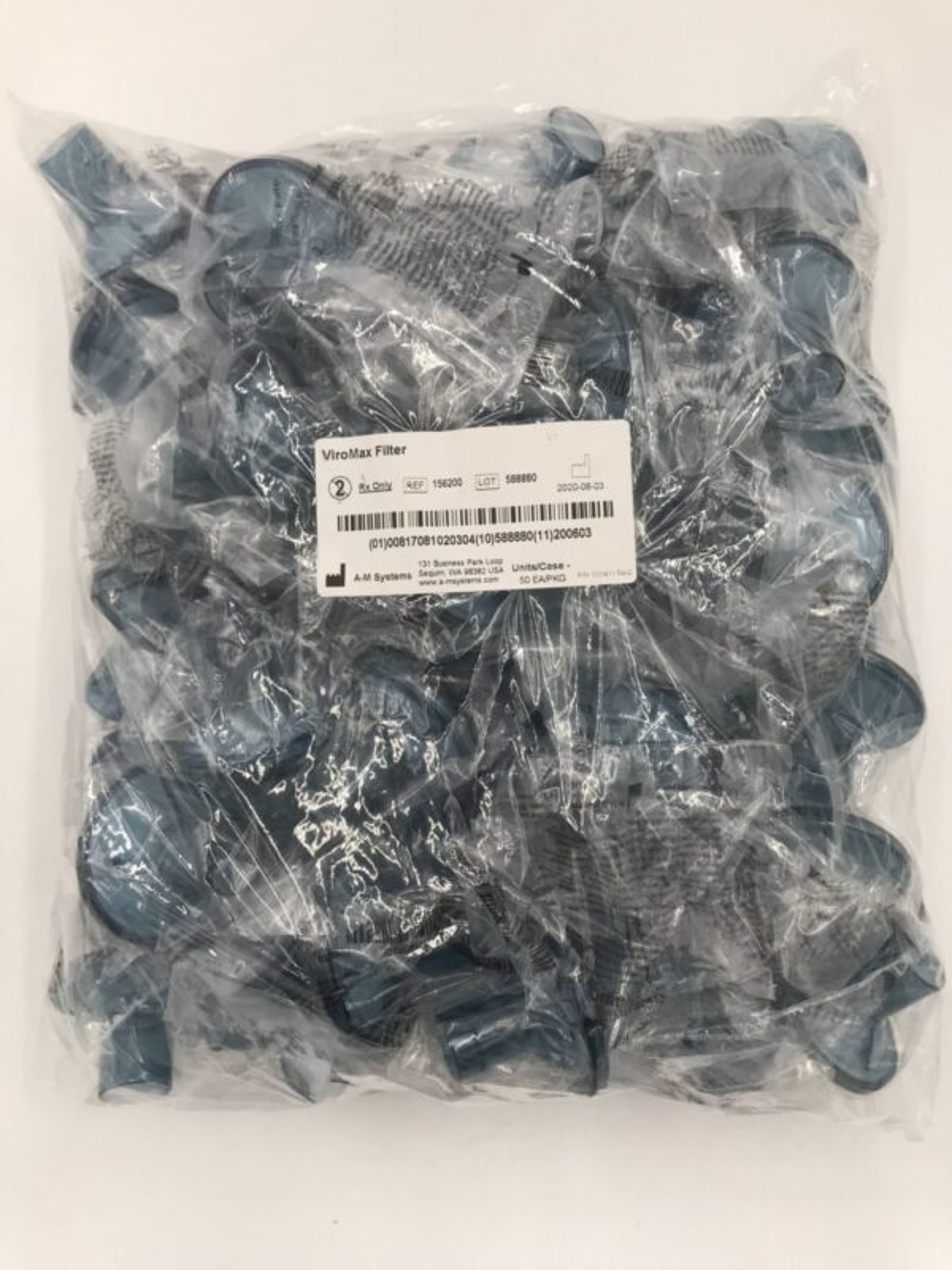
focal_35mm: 28
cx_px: 476
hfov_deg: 49.7
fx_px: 1027
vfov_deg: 63.4
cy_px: 635
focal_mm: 3.99
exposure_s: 1/120
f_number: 1.8
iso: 25
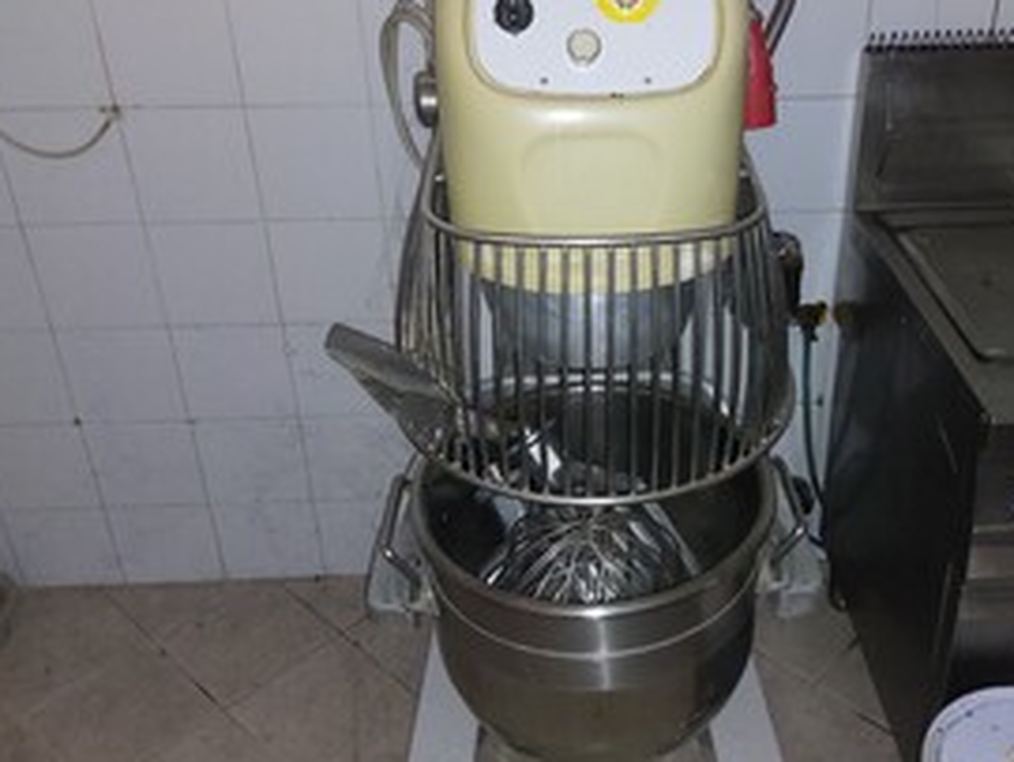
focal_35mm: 37
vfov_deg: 38.7
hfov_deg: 49.9
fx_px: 1085
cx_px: 586
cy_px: 345
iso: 500
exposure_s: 1/50
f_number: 1.8
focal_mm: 5.23
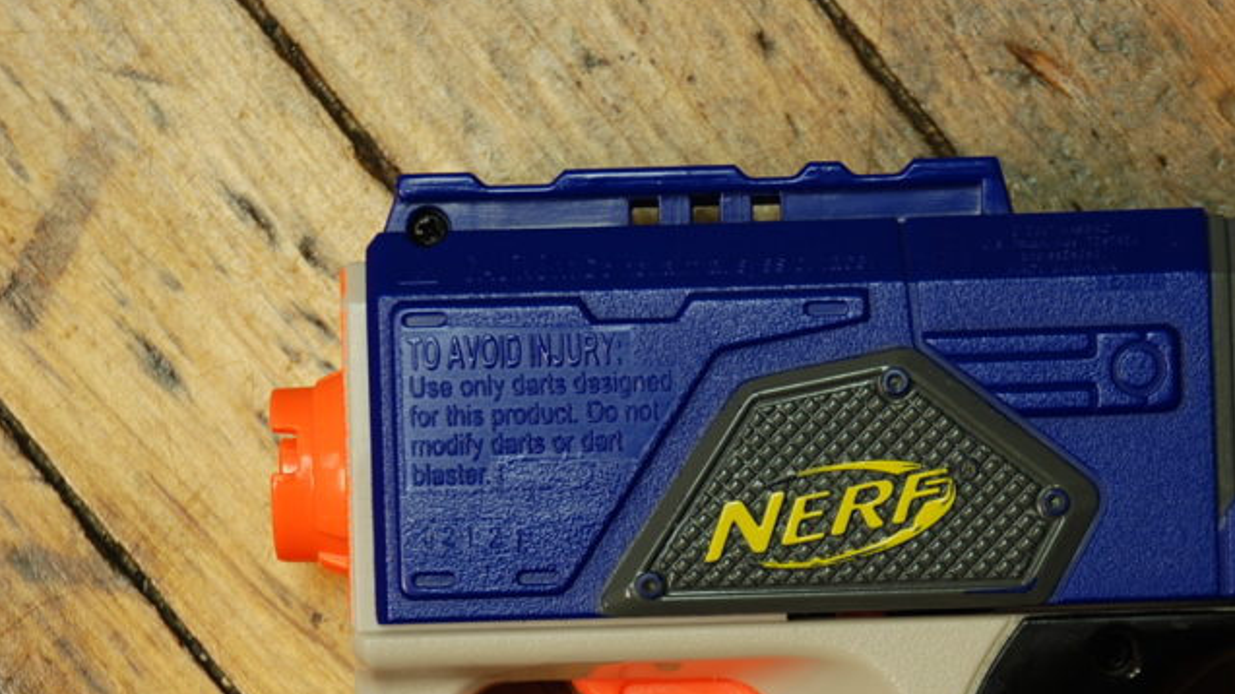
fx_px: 7034
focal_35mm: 215
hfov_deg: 10.0
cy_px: 652
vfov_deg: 5.6
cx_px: 820
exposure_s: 1/4
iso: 100
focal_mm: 85
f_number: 5.6
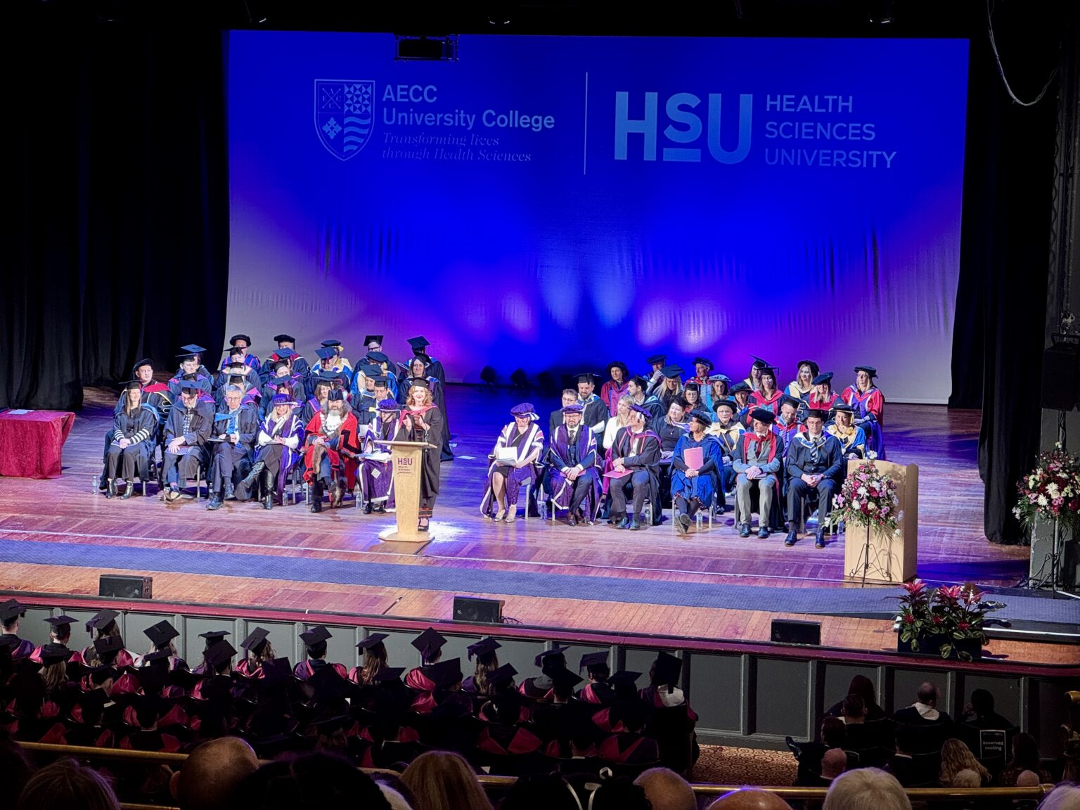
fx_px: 2402
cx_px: 540
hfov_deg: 25.3
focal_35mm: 77
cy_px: 405
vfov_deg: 19.1
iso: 250
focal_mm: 9
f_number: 2.8
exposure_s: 1/50
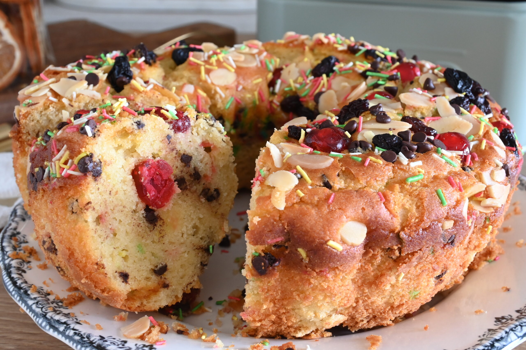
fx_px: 745
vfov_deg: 26.5
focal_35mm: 51
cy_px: 175
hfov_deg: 38.9
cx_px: 263
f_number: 9
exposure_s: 1/6
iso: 800
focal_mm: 34
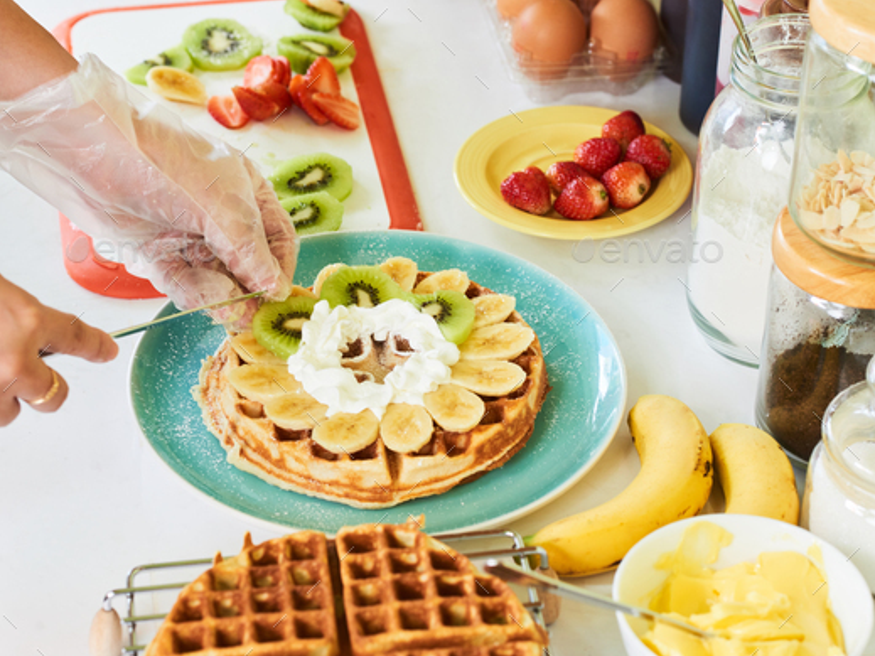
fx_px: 2350
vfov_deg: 15.9
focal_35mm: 93
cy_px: 329
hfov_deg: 21.1
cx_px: 389
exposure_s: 1/60
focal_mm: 85
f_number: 6.7
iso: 560
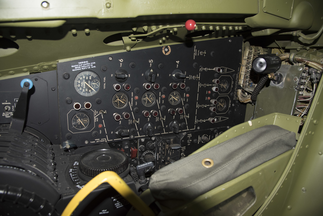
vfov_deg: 53.2
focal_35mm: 24
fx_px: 215
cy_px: 108
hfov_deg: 73.7
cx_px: 162
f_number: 5.6
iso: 1250
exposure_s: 1/60
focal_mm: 24
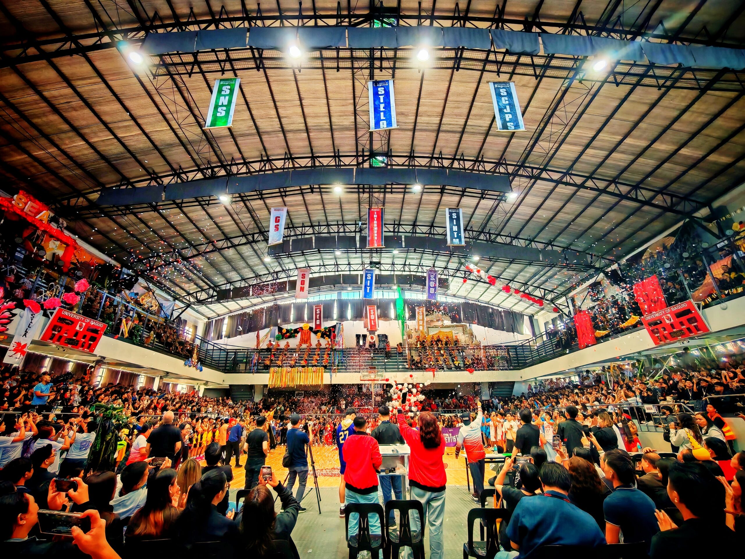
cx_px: 372
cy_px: 280
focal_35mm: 16
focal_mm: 1.96
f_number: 2.2
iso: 125
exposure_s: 1/50
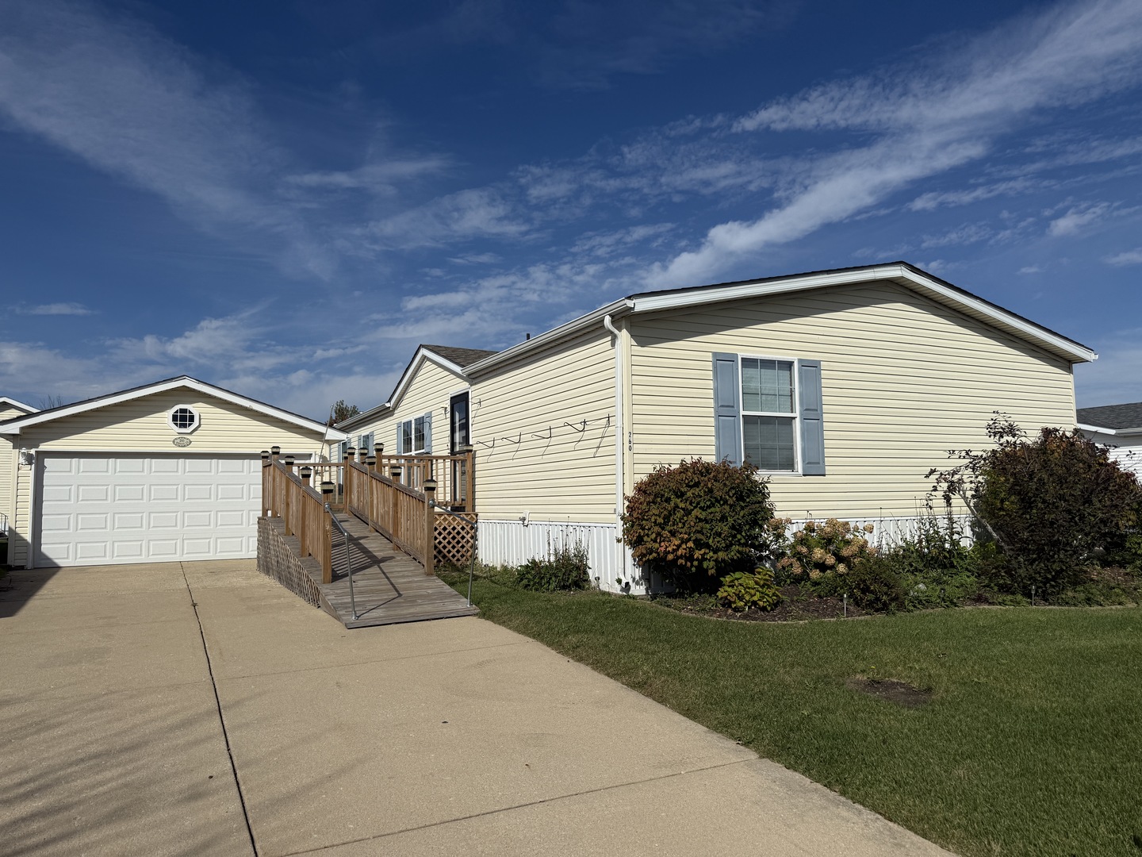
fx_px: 792
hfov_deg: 71.6
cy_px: 428
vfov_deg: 56.8
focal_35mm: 24
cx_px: 571
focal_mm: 6.76
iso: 80
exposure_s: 1/11905
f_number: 1.78
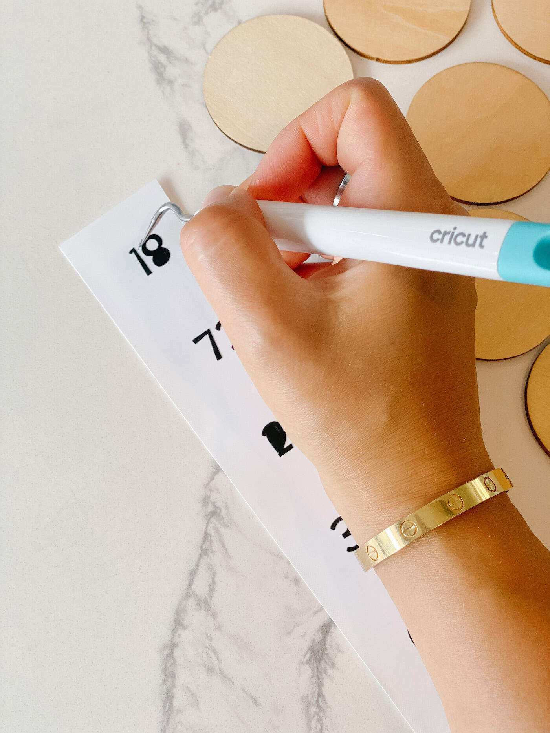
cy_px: 366
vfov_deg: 36.8
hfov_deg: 28.0
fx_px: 1102
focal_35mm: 52
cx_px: 275
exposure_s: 1/120
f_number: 2
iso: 100
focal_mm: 6
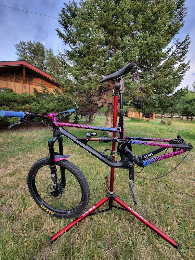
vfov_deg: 106.2
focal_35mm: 13
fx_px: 98
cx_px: 98
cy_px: 130
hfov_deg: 89.9
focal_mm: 2.2
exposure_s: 1/120
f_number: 2.2
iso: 80
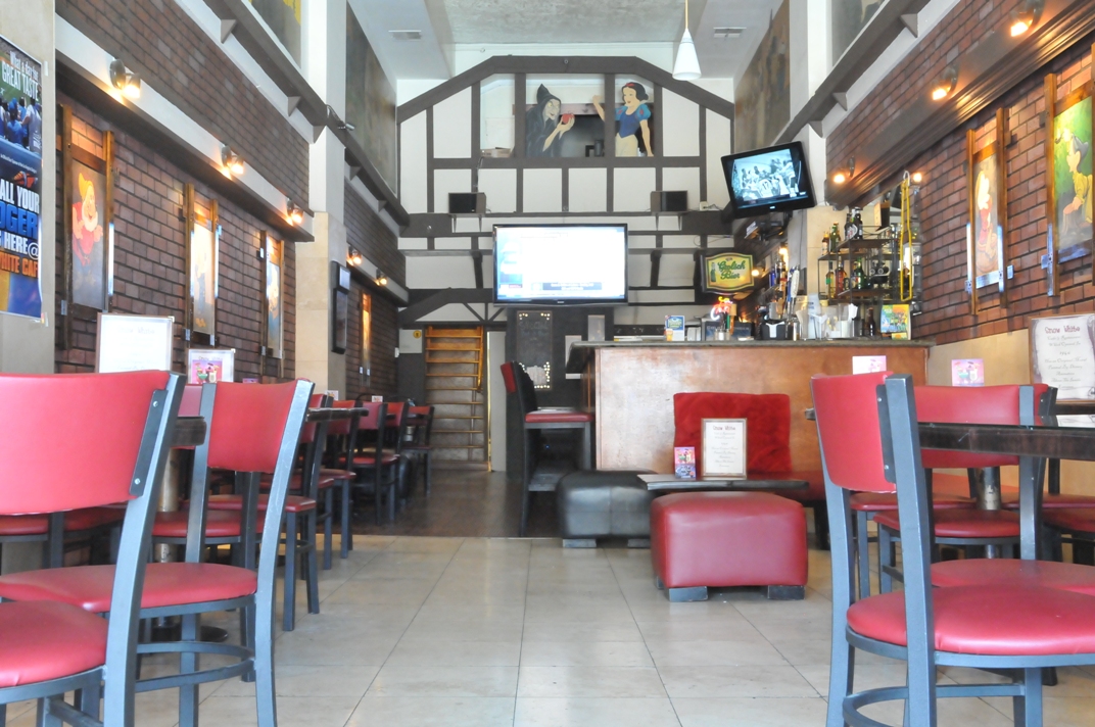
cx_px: 548
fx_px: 1230
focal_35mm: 40
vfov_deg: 32.9
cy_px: 364
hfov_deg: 48.0
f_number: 13
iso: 3200
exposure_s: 1/5
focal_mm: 27
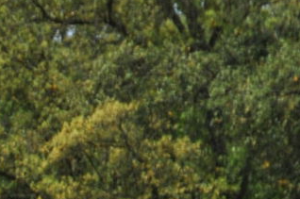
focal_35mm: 529
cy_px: 575
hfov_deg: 3.8
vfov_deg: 2.6
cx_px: -472
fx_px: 4402
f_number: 7.1
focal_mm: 56
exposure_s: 1/1000
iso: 400
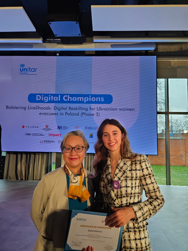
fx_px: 167
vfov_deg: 73.9
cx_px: 94
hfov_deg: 58.9
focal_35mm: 23
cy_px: 126
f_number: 1.8
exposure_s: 1/120
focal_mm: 5.4
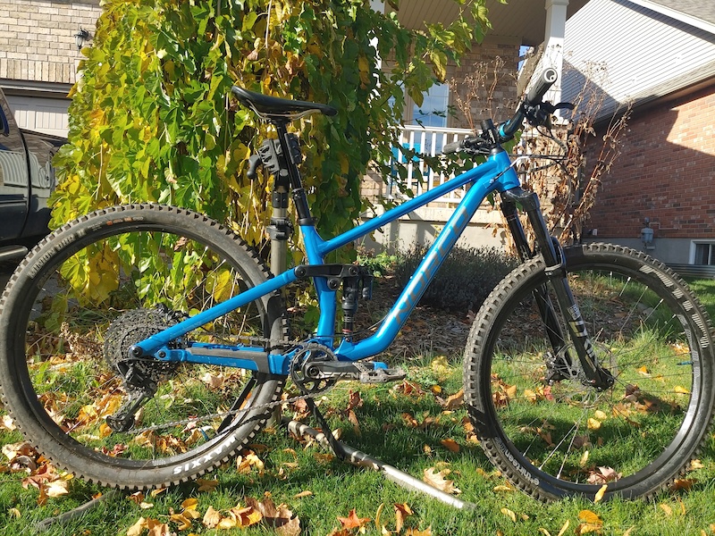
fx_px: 537
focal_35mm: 26
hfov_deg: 67.3
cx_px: 358
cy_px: 268
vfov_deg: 53.1
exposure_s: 1/671
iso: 50
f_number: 1.8
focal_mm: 4.81
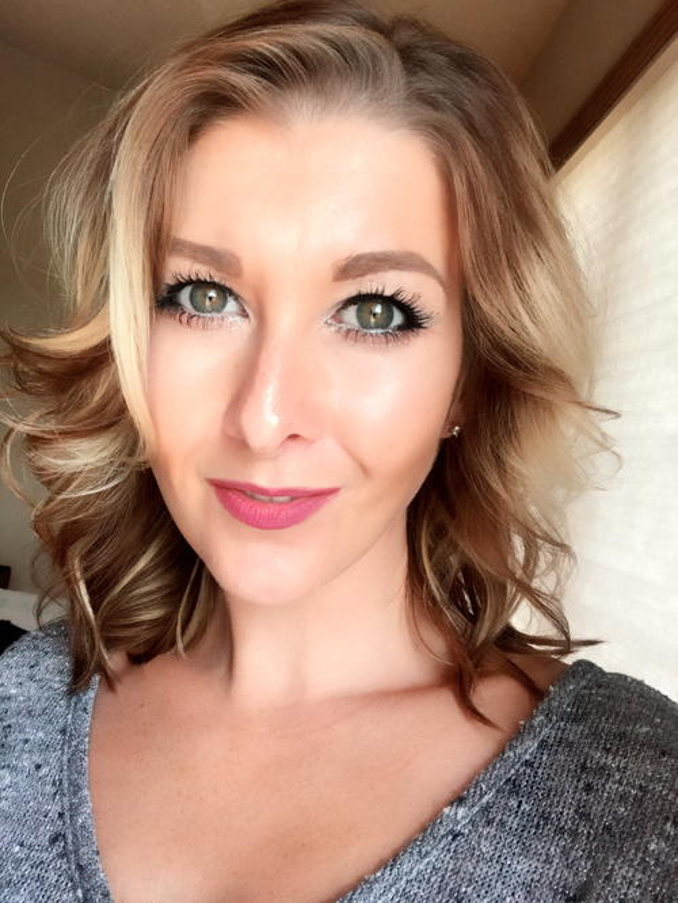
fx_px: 835
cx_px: 339
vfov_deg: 56.8
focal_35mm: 32
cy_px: 452
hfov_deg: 44.2
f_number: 2.2
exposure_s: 1/120
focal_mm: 2.87
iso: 40
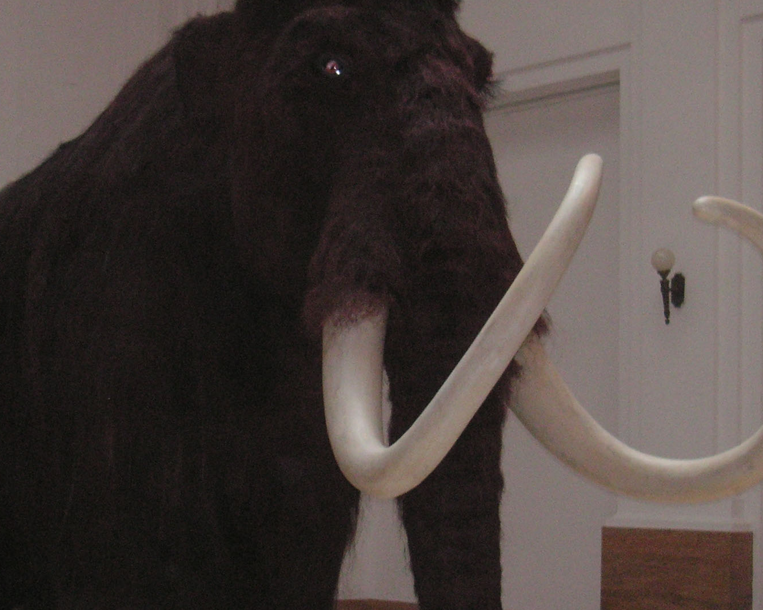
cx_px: 280
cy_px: 387
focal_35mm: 88
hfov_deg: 21.7
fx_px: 1987
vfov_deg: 17.4
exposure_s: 1/45
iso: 160
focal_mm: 7.7
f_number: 3.6
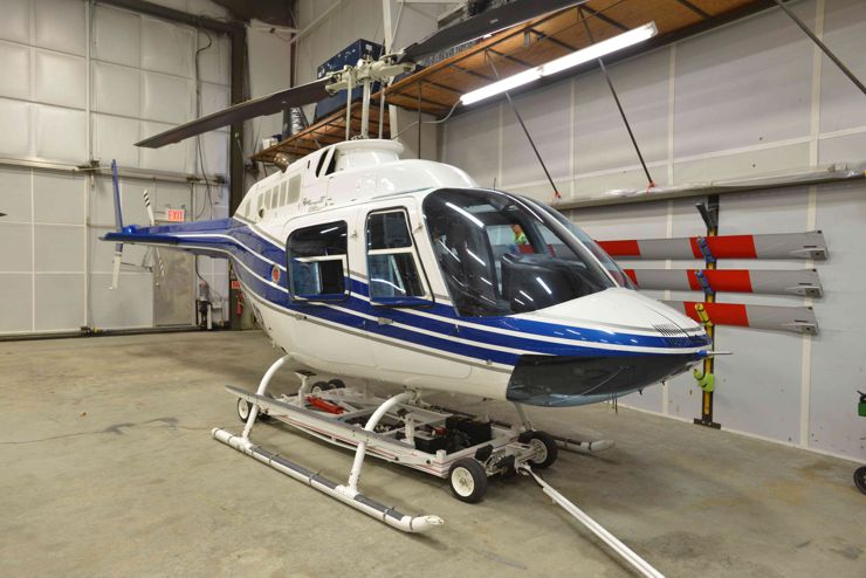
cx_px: 433
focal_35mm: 24
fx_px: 578
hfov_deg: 73.7
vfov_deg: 53.2
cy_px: 289
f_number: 5
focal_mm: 24
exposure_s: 1/100
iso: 1600
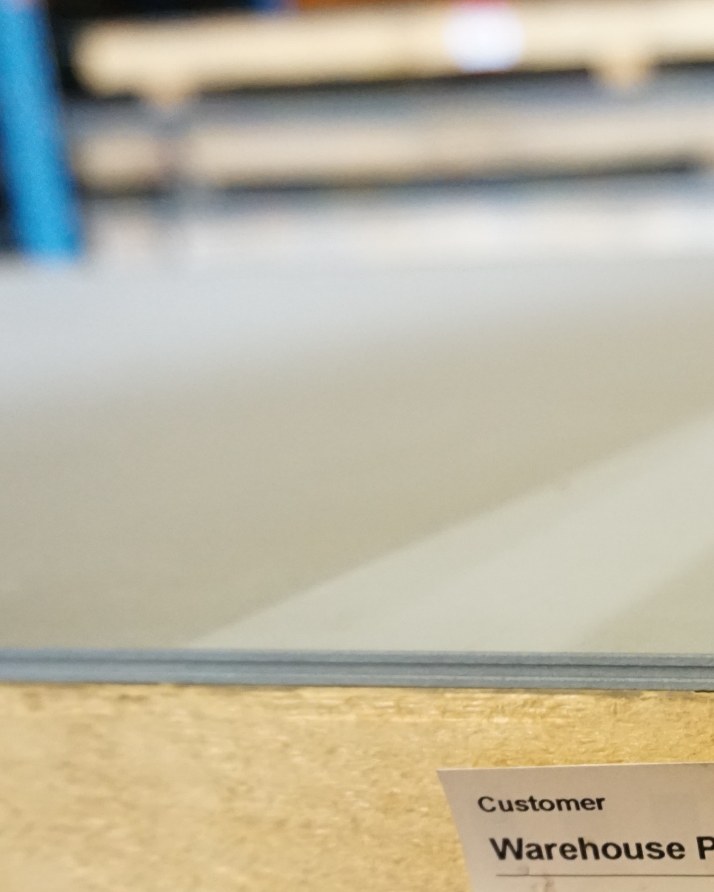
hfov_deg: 22.7
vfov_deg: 30.0
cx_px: 886
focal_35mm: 61
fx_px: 1611
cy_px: 751
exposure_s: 1/60
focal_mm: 16
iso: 2000
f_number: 3.5
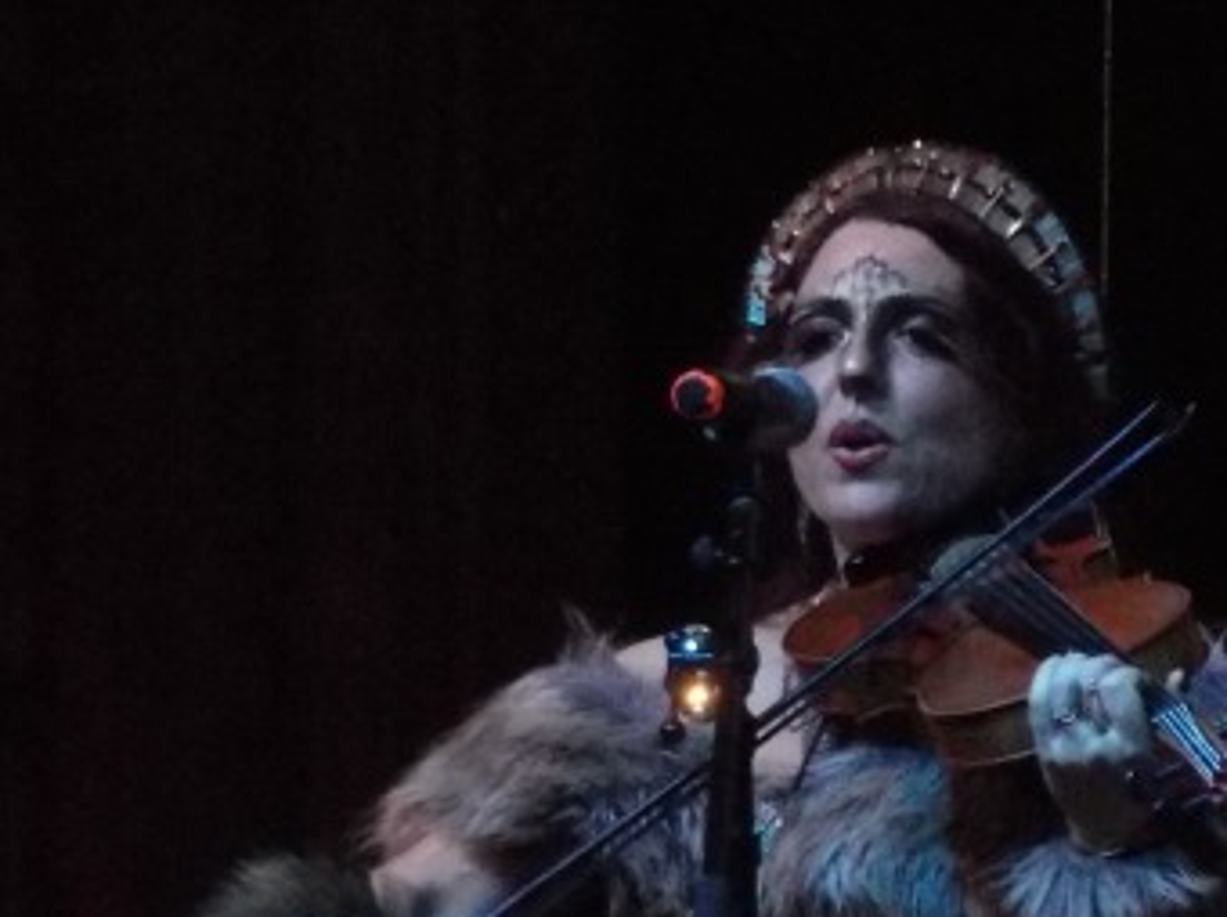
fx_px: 10229
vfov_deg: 5.1
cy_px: 877
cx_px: 1610
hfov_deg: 6.8
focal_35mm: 289
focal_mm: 17.2
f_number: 5.2
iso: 1600
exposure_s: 1/30
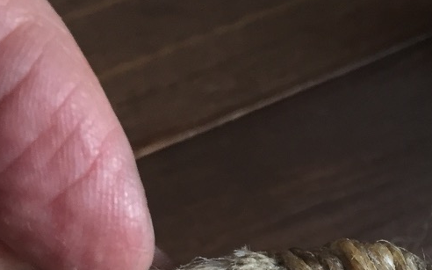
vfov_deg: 13.7
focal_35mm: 90
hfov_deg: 22.5
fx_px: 1059
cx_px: 389
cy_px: 402
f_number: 2.2
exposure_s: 1/30
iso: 80
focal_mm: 4.15
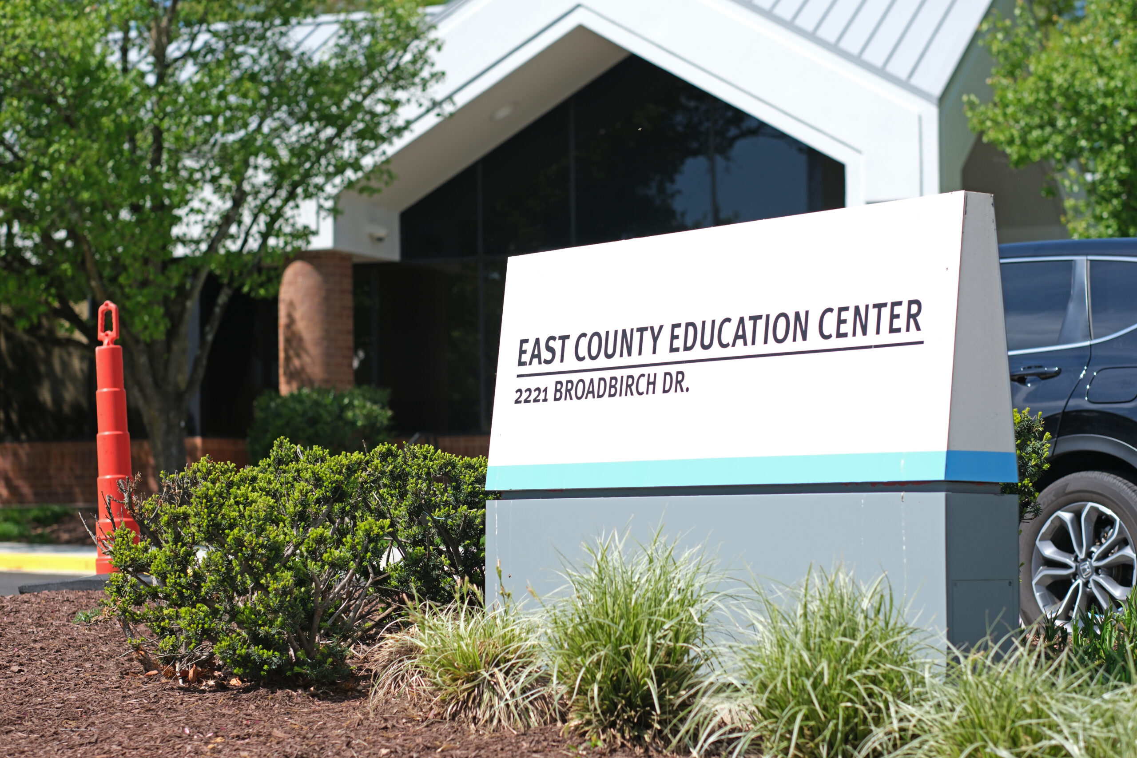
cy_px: 379
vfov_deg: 16.3
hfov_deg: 24.2
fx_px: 2653
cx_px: 568
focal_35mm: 84
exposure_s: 1/2000
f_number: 2.8
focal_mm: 56
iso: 200
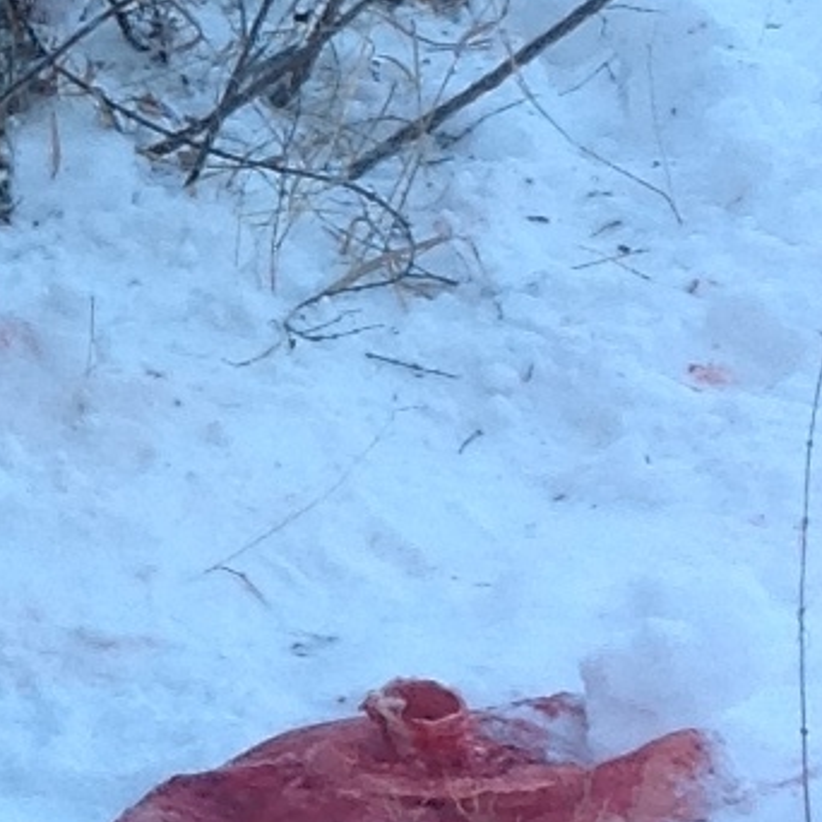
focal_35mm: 234
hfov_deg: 7.2
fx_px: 6287
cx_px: -808
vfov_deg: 7.4
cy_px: -113
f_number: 2.4
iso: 50
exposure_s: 1/152
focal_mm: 4.28
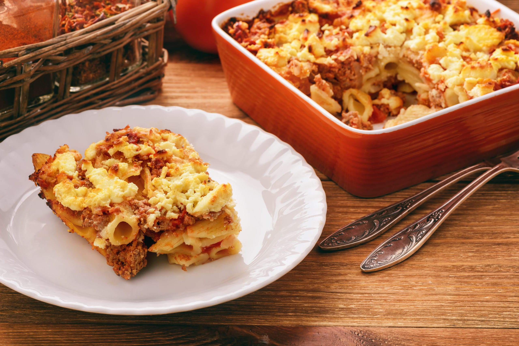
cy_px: 173
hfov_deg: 19.5
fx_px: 1513
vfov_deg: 13.0
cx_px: 260
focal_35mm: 105
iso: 50
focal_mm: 105
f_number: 16
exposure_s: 1/200
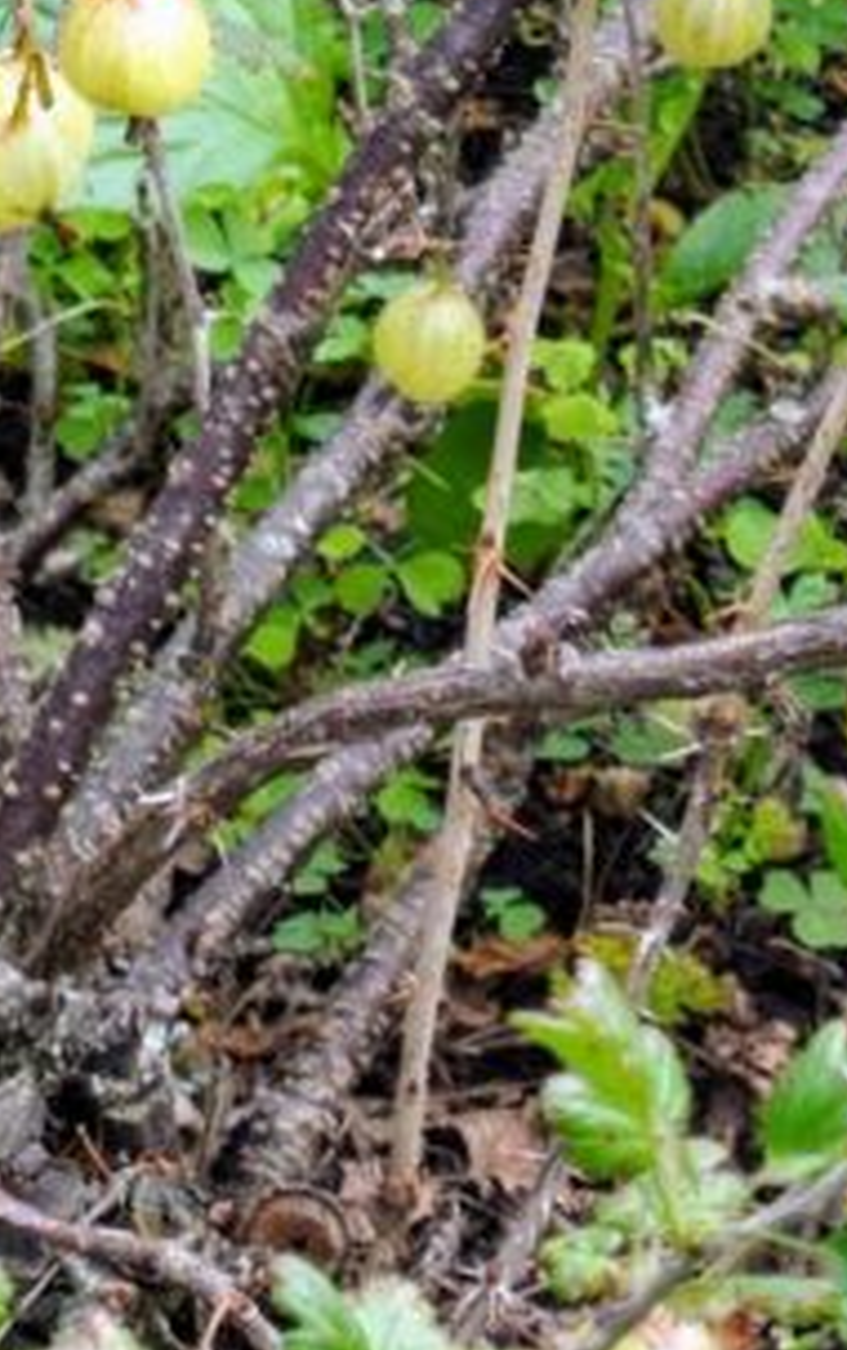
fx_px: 10280
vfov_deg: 7.5
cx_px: -299
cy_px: 109
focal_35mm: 279
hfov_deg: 4.7
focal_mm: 30
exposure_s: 1/125
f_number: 5.6
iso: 125
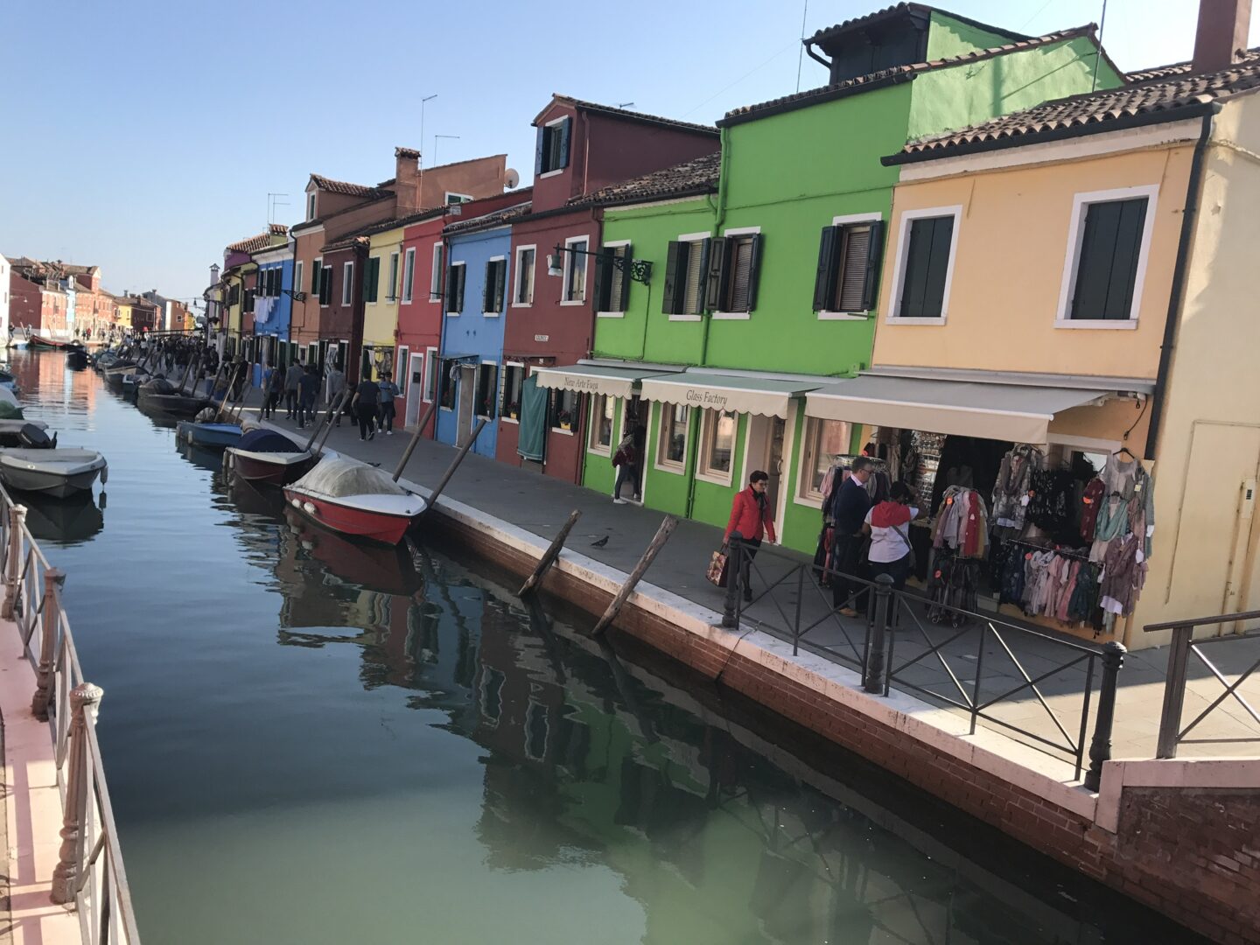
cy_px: 472
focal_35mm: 28
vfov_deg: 49.7
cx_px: 630
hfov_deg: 63.4
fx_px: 1019
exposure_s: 1/1473
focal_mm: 3.99
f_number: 1.8
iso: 20
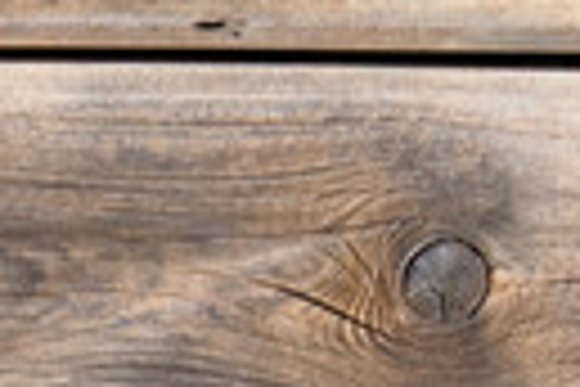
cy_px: 1492
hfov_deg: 4.3
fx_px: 7684
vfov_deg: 2.8
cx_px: 101
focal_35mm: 477
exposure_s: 1/400
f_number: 9
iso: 200
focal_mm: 60
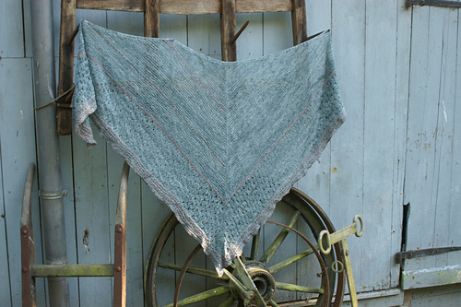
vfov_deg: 29.8
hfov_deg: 43.6
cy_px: 154
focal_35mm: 45
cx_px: 230
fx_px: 576
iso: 100
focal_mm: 30
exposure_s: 1/60
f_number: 3.5
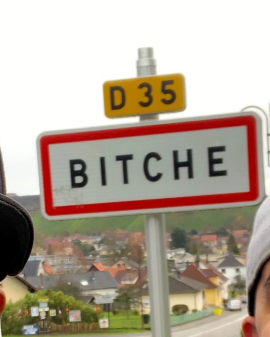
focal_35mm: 96
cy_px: 339
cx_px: 97
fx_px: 959
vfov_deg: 19.4
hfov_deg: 16.0
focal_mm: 2.87
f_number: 2.2
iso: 50
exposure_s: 1/120
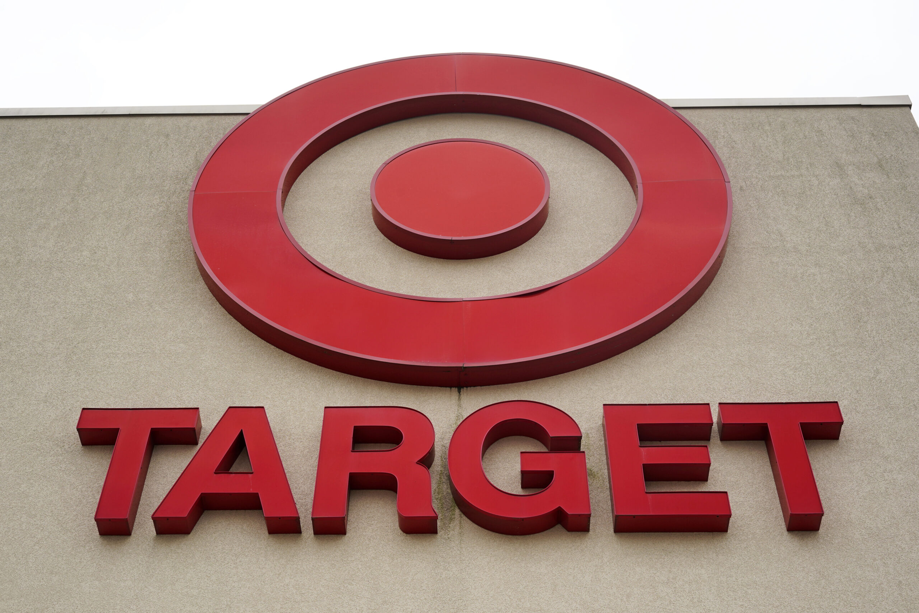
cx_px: 460
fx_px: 1276
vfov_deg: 27.0
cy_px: 306
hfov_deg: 39.6
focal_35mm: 50
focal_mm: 50
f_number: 9
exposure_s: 1/125
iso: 100
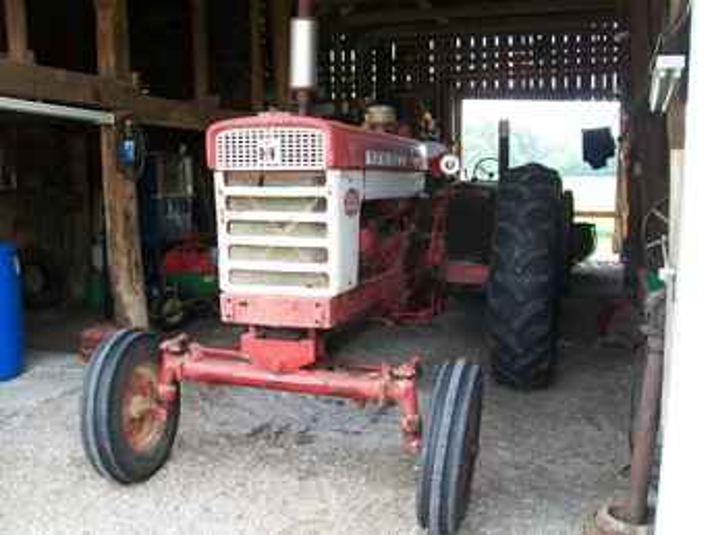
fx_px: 743
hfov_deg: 51.4
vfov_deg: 39.7
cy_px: 268
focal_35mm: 36
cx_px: 357
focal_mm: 6
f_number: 2.7
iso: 64
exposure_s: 1/100
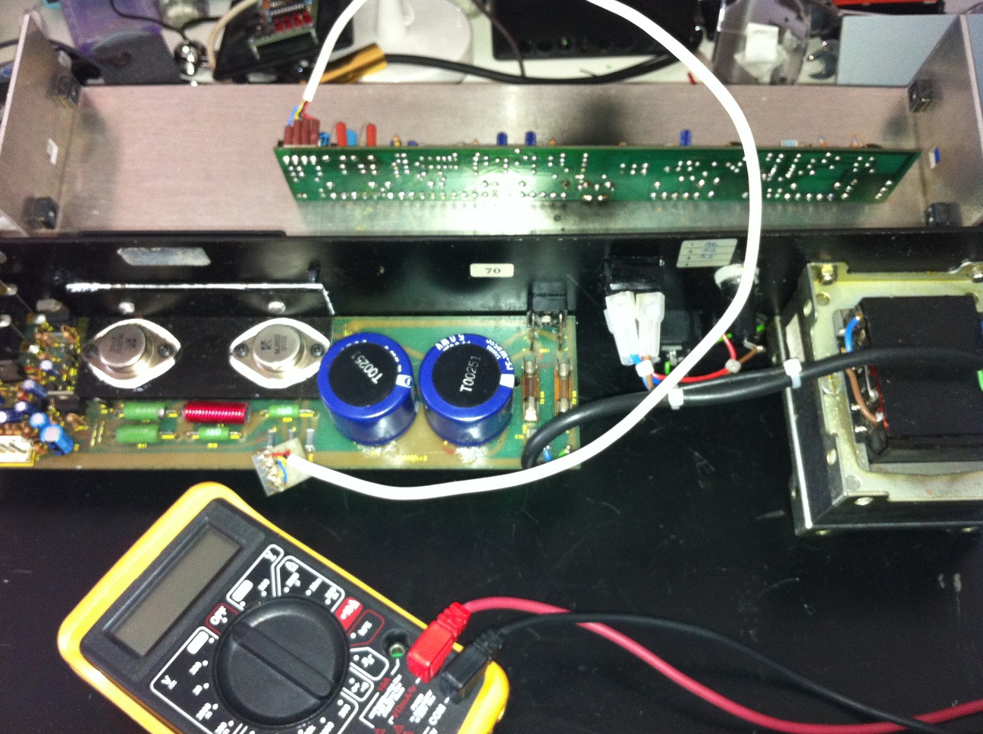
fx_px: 992
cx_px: 492
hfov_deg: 52.7
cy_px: 367
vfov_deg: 40.6
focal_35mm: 35
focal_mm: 3.85
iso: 200
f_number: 2.8
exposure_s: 1/17
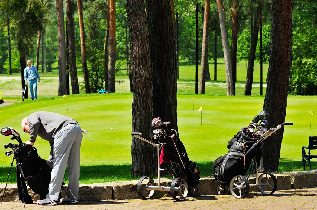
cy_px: 105
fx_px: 1121
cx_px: 158
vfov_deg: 10.7
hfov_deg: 16.1
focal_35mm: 128
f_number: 6.3
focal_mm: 85
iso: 125
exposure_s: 1/400
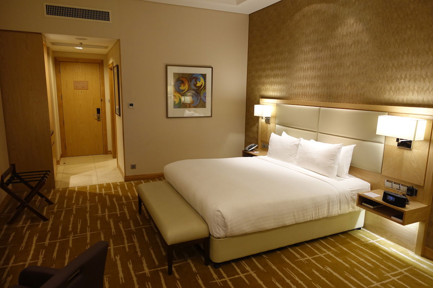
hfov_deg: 73.7
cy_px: 144
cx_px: 216
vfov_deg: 53.1
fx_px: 289
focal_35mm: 24
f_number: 1.8
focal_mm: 8.8
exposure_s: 1/30
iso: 250
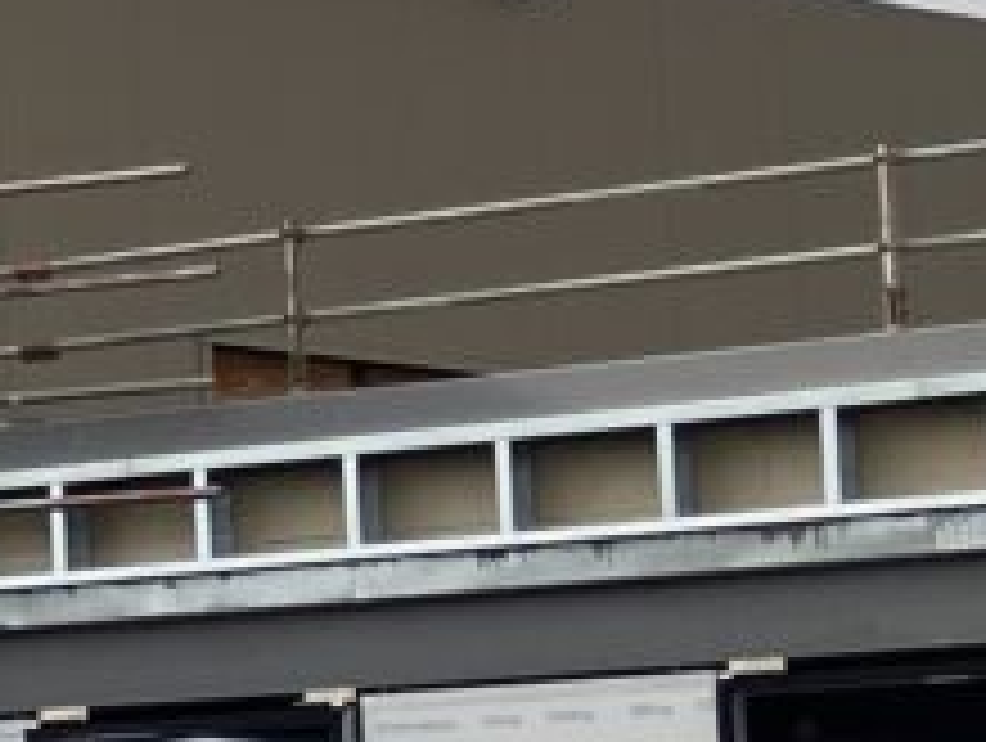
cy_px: 634
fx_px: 5592
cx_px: -1877
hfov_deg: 8.6
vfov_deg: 7.6
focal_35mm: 196
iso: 32
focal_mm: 3.99
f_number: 1.8
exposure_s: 1/1799
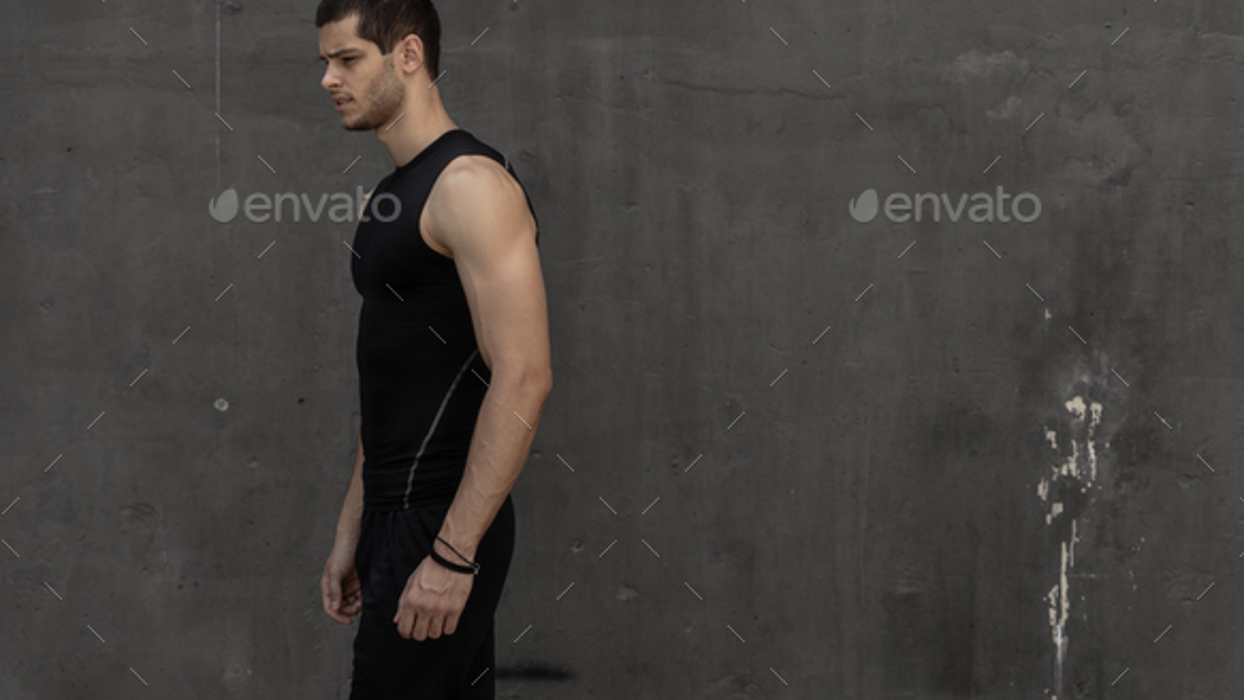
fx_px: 1748
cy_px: 306
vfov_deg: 22.6
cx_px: 619
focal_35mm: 53
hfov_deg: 39.2
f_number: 2.8
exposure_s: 1/800
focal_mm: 50
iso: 100
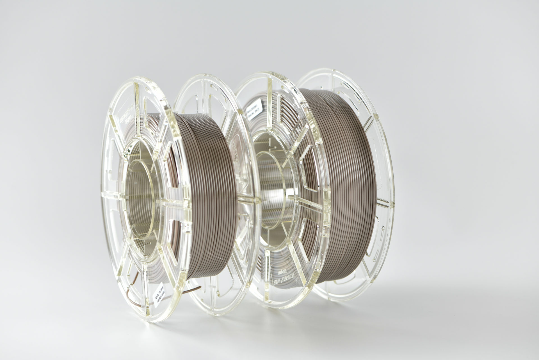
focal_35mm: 105
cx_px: 270
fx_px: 1572
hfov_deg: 19.5
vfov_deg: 13.0
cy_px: 180
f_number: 8
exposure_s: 1/100
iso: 250
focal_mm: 105
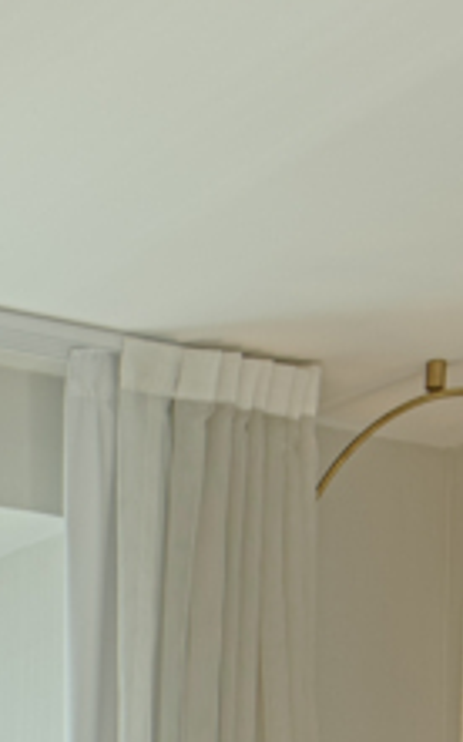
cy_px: 1455
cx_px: -346
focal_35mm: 129
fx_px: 2606
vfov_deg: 13.9
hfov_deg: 9.7
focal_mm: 14
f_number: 10
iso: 31
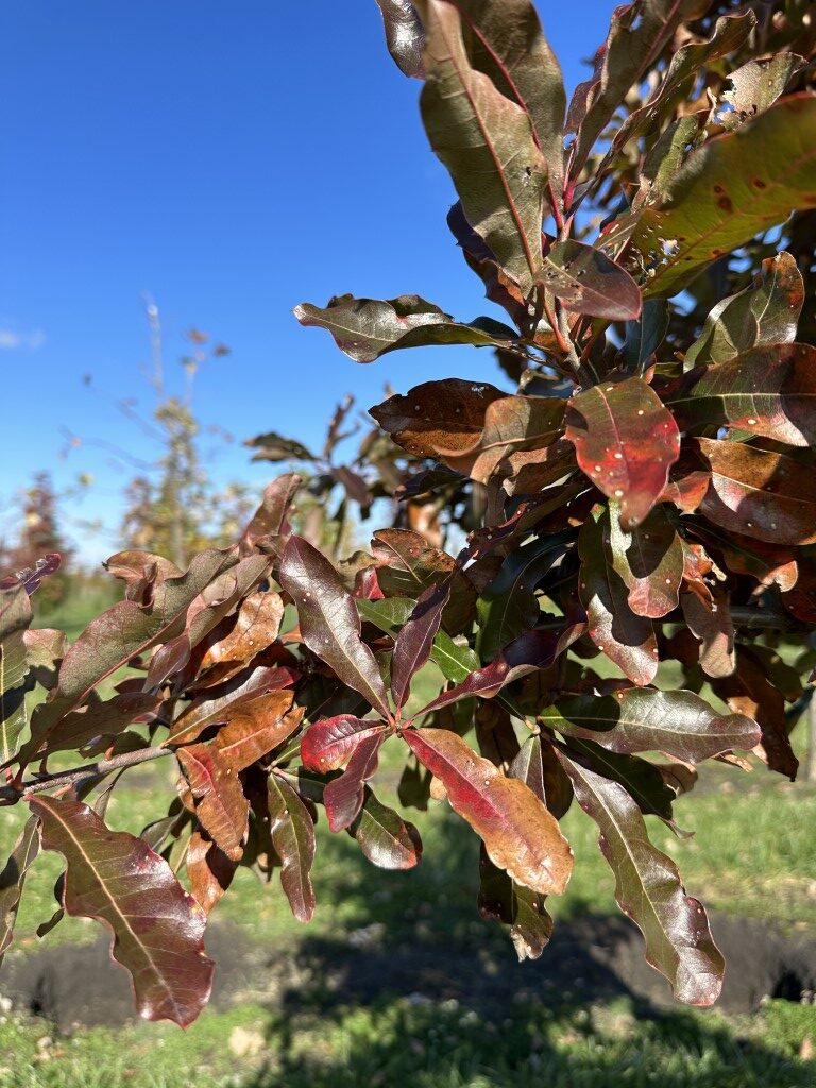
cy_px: 544
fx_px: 754
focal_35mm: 24
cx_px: 408
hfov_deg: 56.8
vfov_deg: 71.6
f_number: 1.78
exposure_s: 1/2732
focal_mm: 6.86
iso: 80
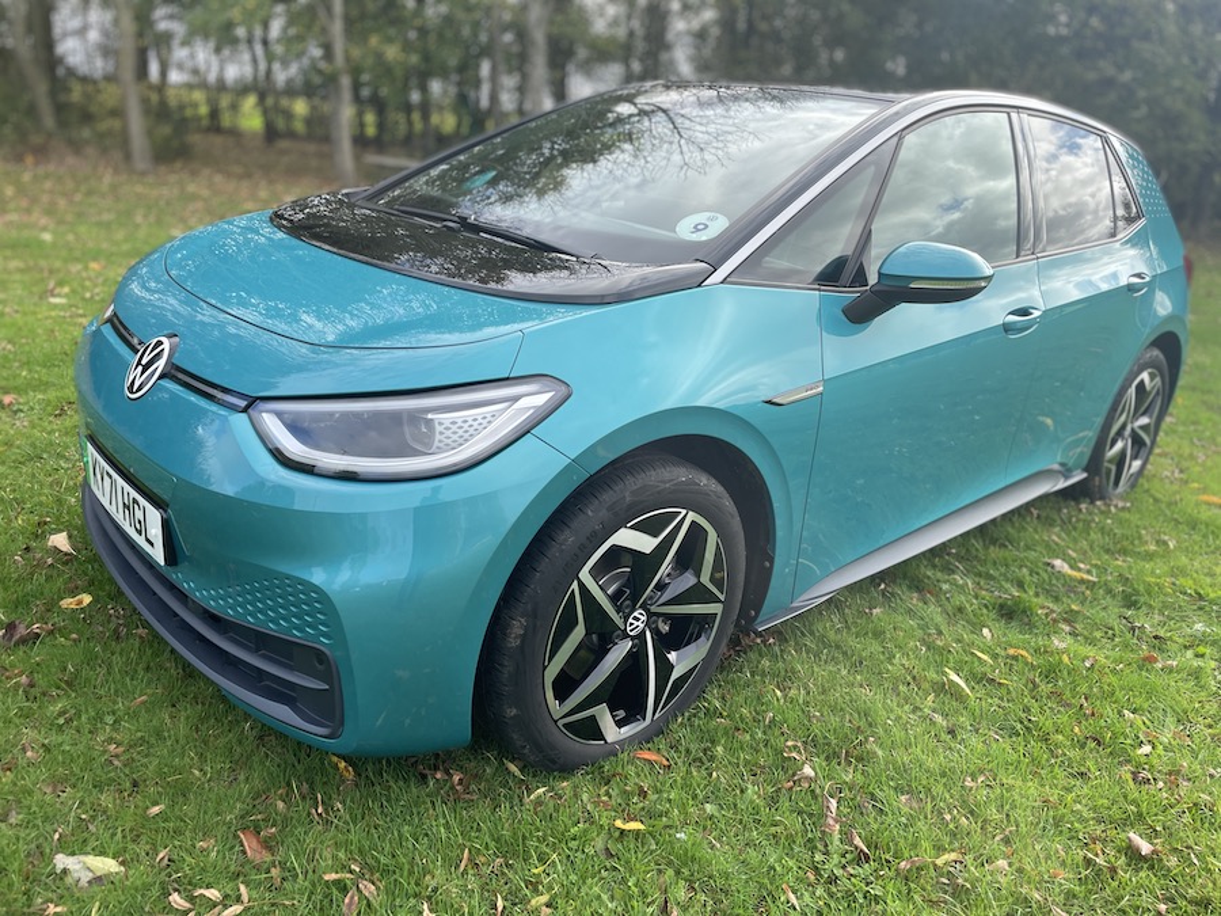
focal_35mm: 26
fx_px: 917
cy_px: 458
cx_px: 610
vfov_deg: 53.1
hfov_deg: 67.3
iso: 50
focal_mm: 4.2
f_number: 1.6
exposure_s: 1/796
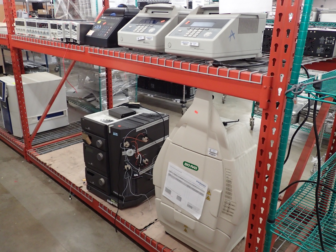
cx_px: 168
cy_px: 126
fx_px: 291
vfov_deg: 46.8
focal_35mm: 30
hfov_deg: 60.0
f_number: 2.3
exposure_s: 1/30
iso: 400
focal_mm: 5.5
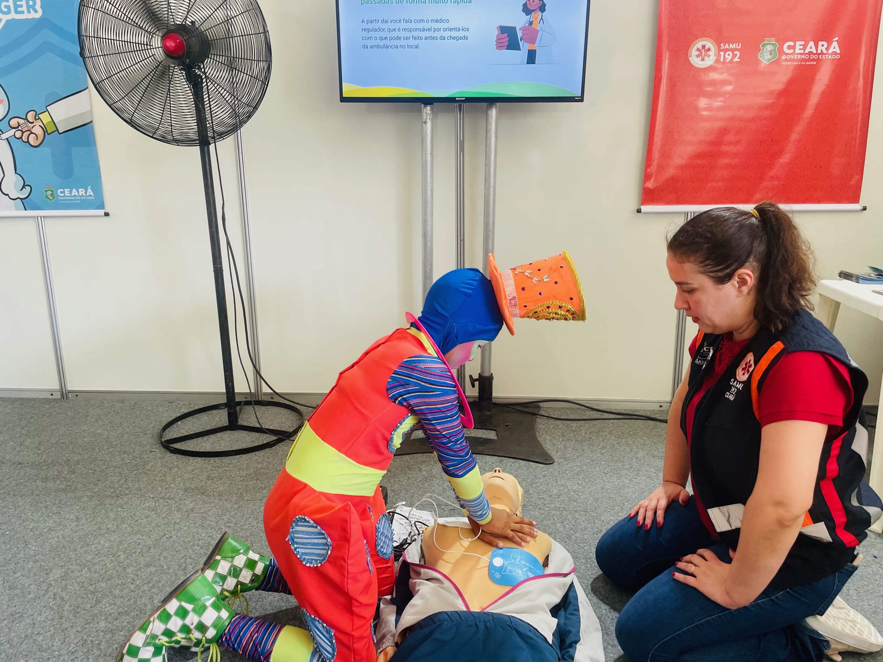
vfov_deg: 53.1
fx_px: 663
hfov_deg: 67.3
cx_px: 442
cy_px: 331
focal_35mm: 26
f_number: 1.6
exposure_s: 1/120
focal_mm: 4.2
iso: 100
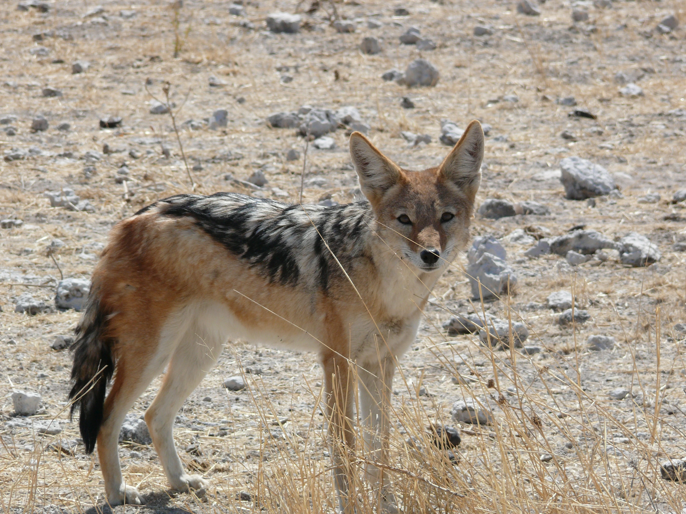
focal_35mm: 344
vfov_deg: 4.3
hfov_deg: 5.8
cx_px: 343
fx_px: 6817
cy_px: 257
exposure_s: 1/400
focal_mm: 65.1
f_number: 7.1
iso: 100
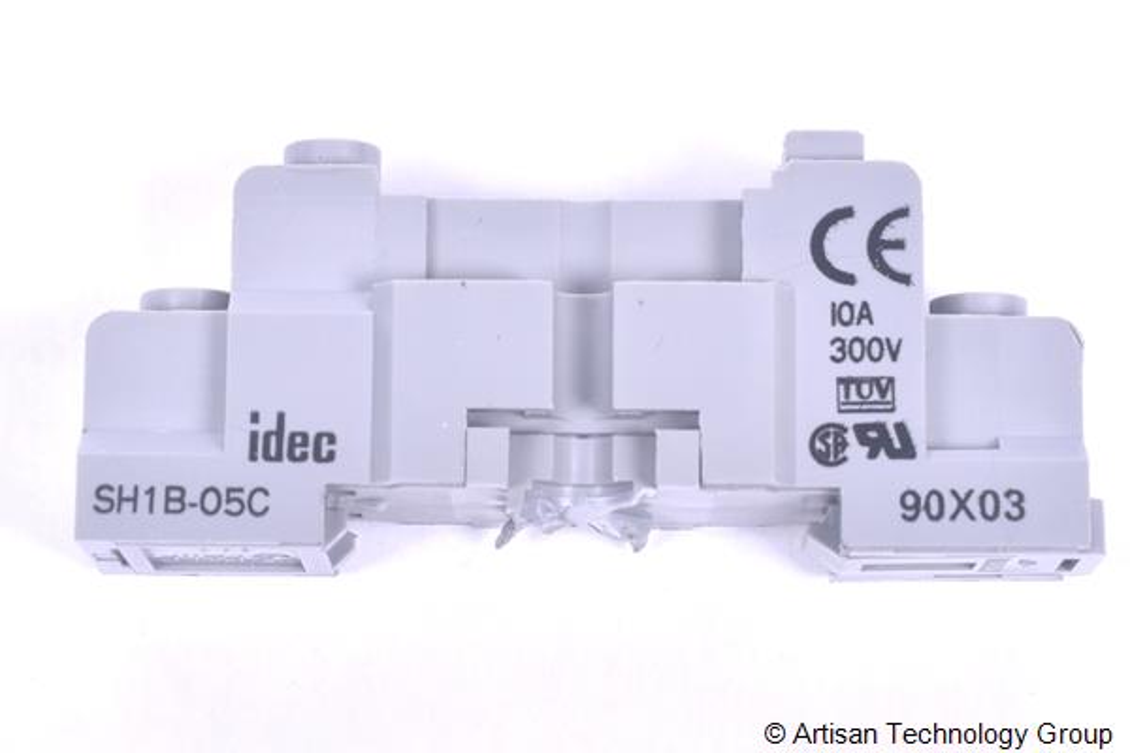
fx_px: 2119
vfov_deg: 20.2
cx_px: 565
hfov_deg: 29.9
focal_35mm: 68
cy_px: 376
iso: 200
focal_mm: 45
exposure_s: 1/200
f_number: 11
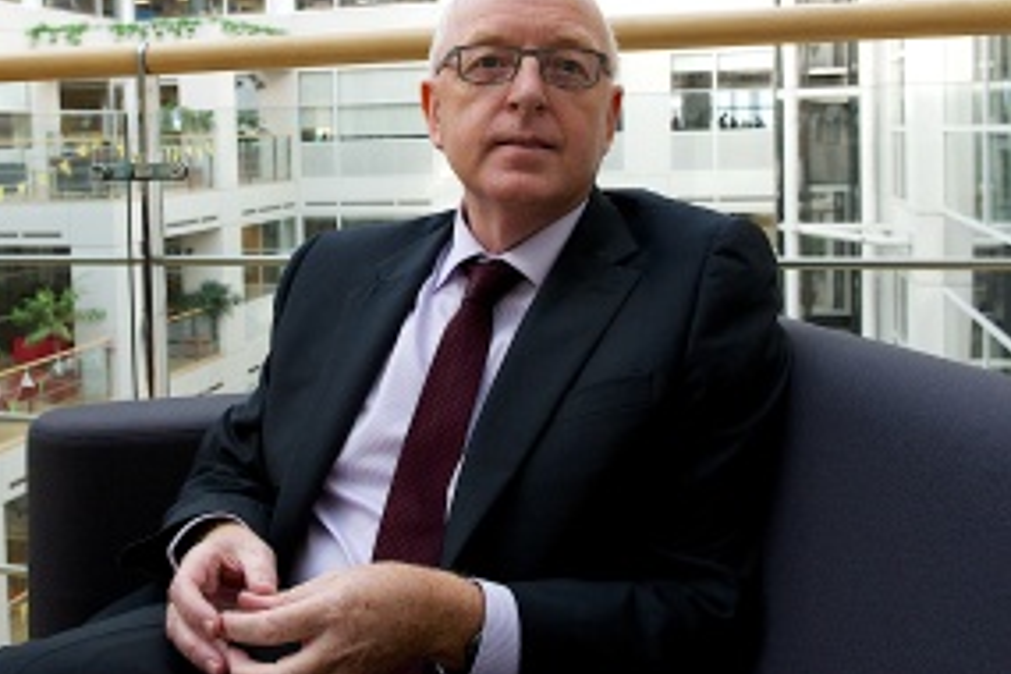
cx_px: 410
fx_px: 1123
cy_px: 227
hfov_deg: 48.2
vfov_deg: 33.1
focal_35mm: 40
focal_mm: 29
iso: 1600
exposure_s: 1/200
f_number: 9
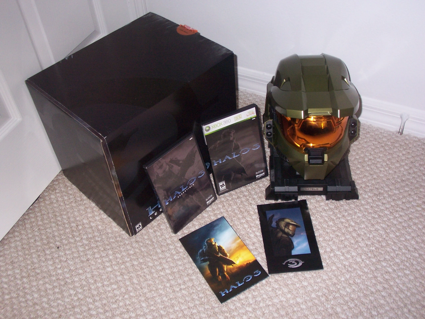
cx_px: 212
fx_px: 479
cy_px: 160
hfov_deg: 47.9
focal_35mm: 39
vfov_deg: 36.8
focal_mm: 6.4
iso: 125
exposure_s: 1/60
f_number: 3.9
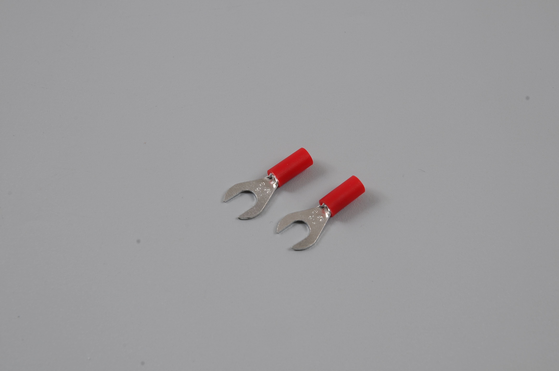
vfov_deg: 13.0
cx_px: 280
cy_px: 186
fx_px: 1628
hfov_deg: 19.5
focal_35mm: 105
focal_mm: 70
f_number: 18
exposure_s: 1/60
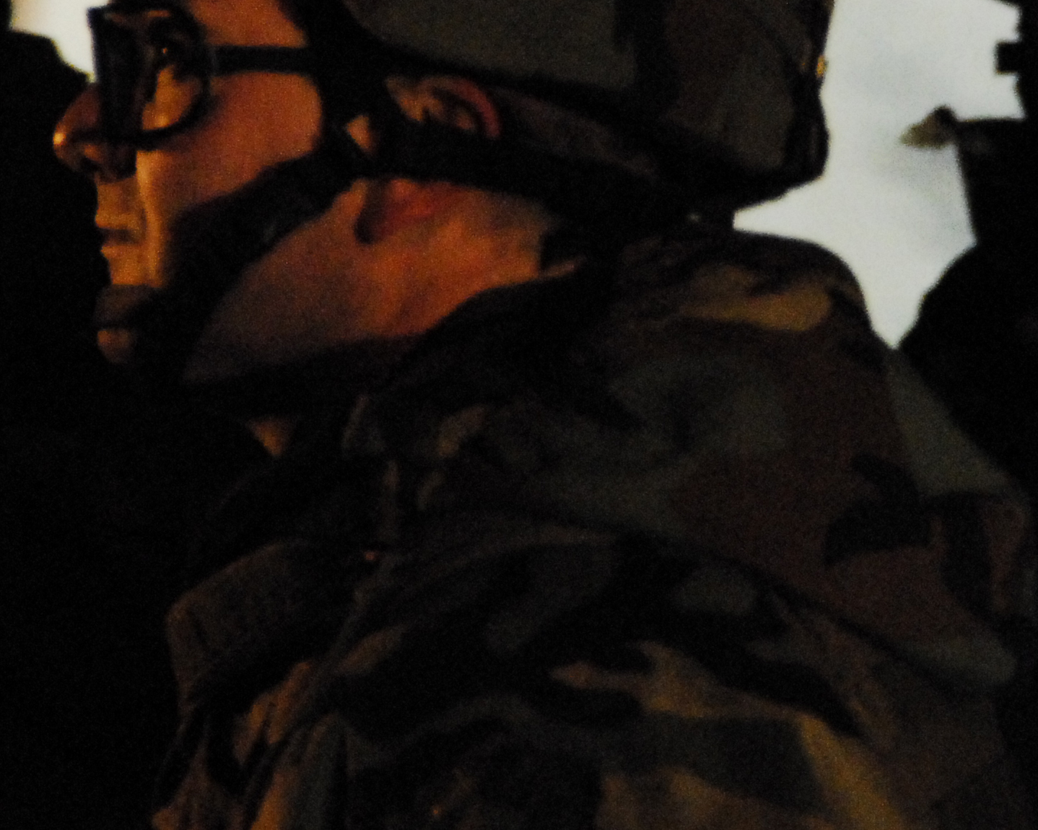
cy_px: 73
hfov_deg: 2.6
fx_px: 23314
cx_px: 812
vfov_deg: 2.0
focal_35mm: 759
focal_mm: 200
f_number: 5.6
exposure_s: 1/5
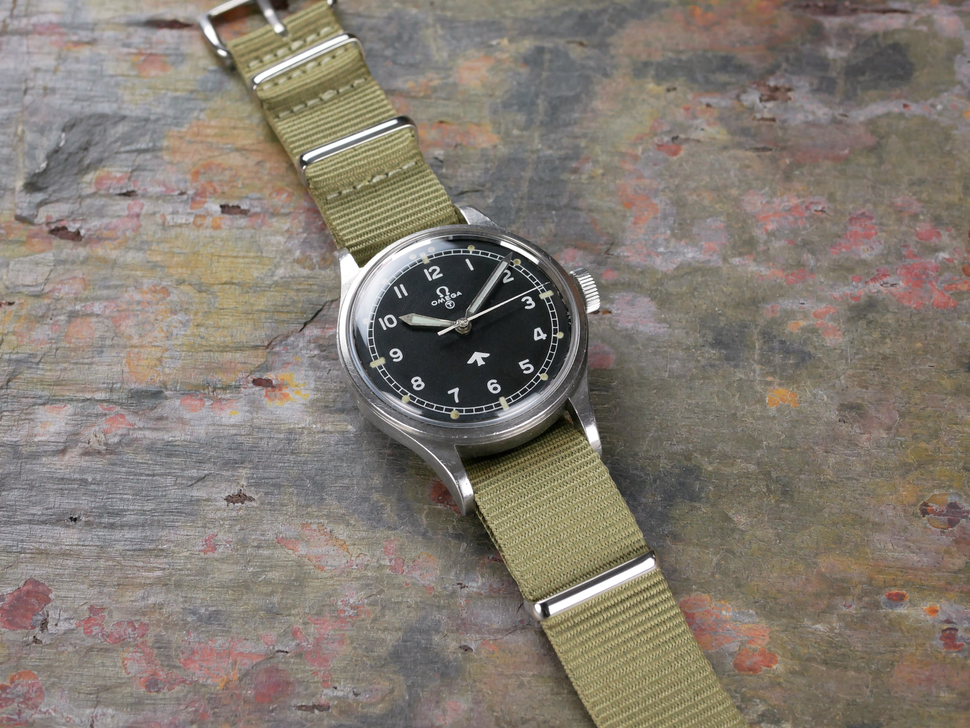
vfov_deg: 24.4
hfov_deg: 32.2
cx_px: 485
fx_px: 1682
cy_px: 364
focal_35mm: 60
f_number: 6.3
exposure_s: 1/100
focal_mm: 30
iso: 800
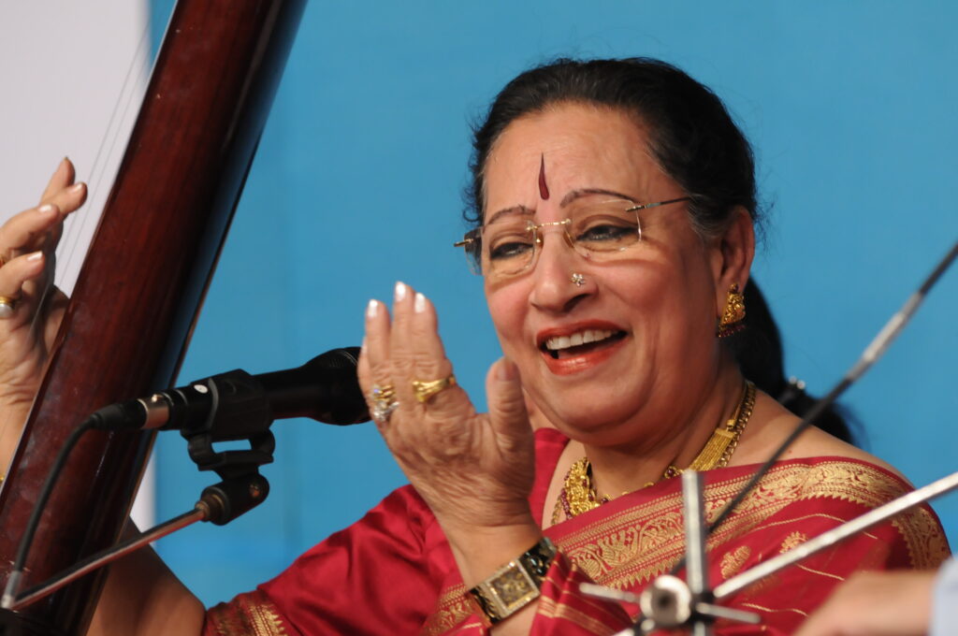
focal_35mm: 300
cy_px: 318
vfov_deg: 4.6
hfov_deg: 6.9
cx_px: 479
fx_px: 7973
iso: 1000
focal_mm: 200
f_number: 5.6
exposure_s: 1/80
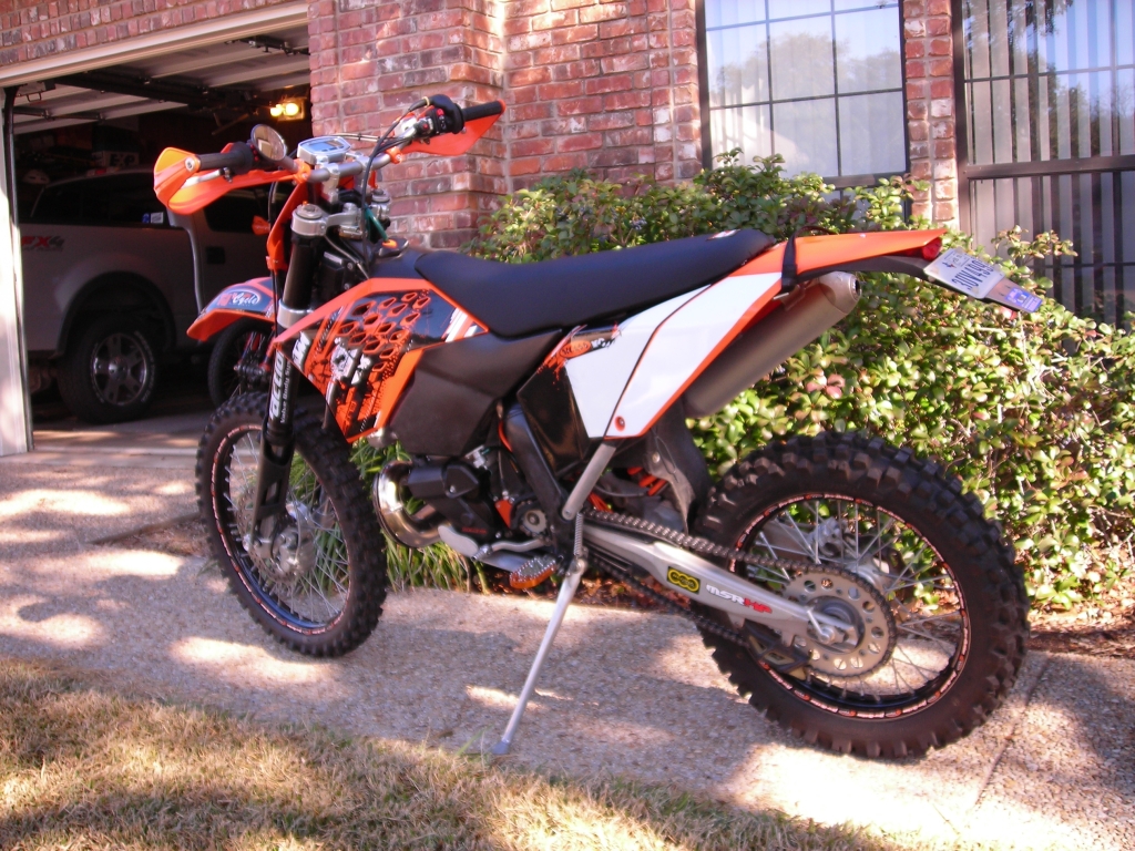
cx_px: 568
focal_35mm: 38
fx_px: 1246
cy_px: 426
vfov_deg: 37.7
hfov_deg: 49.0
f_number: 3.2
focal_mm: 6.3
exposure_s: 1/84.4
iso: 50
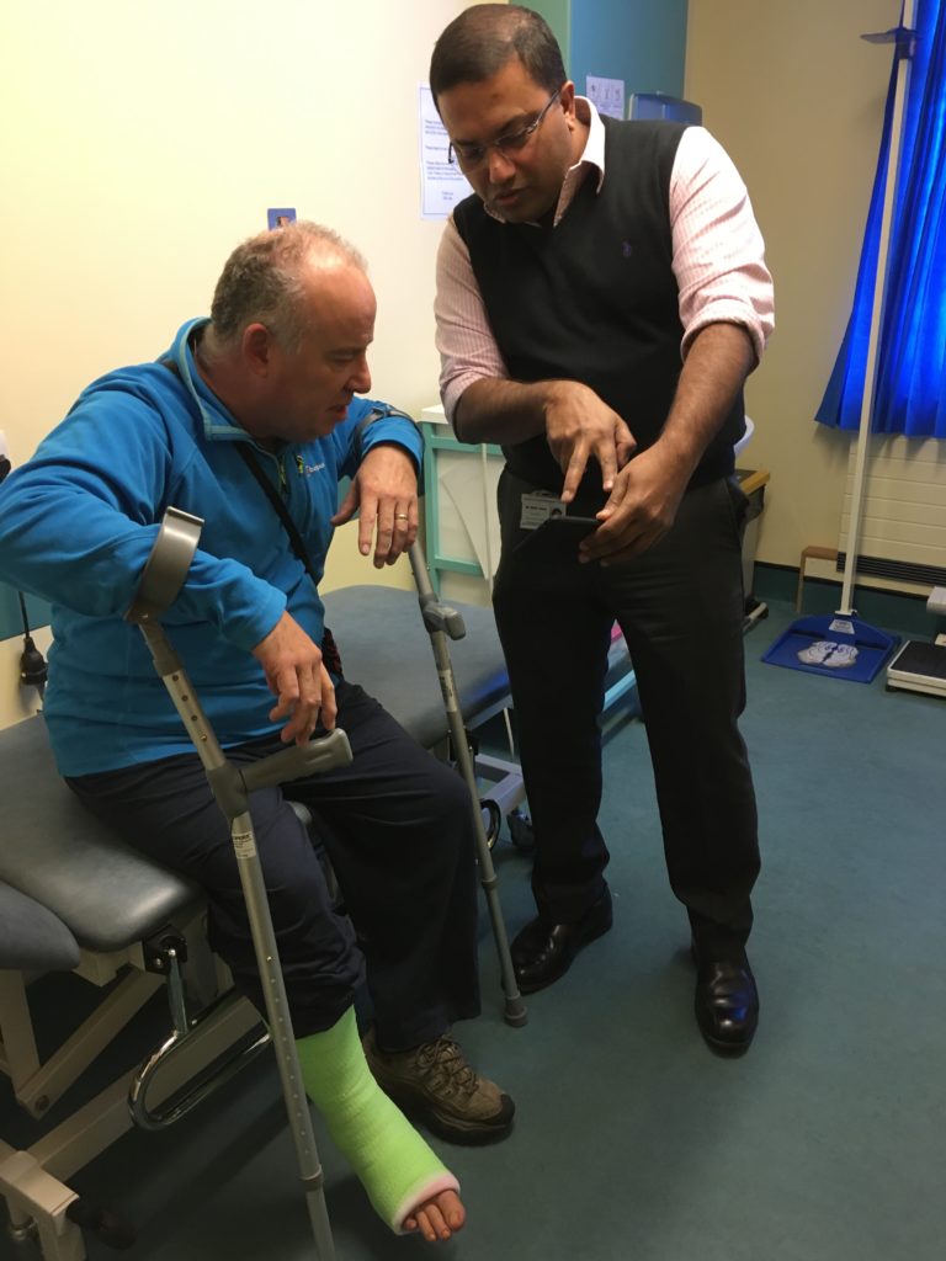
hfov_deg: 48.2
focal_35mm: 29
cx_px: 473
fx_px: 1057
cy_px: 630
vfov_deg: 61.7
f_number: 2.2
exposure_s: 1/33
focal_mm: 4.15
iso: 160
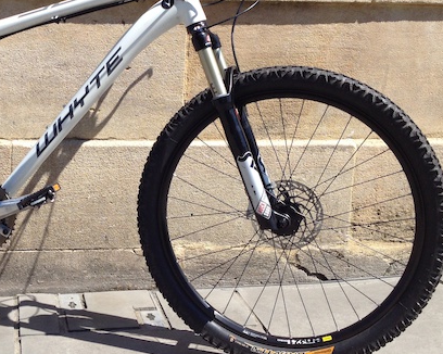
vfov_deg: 22.7
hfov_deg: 27.8
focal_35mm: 67
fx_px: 878
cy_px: 134
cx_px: 101
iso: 50
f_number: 2.4
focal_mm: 4.28
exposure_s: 1/1104
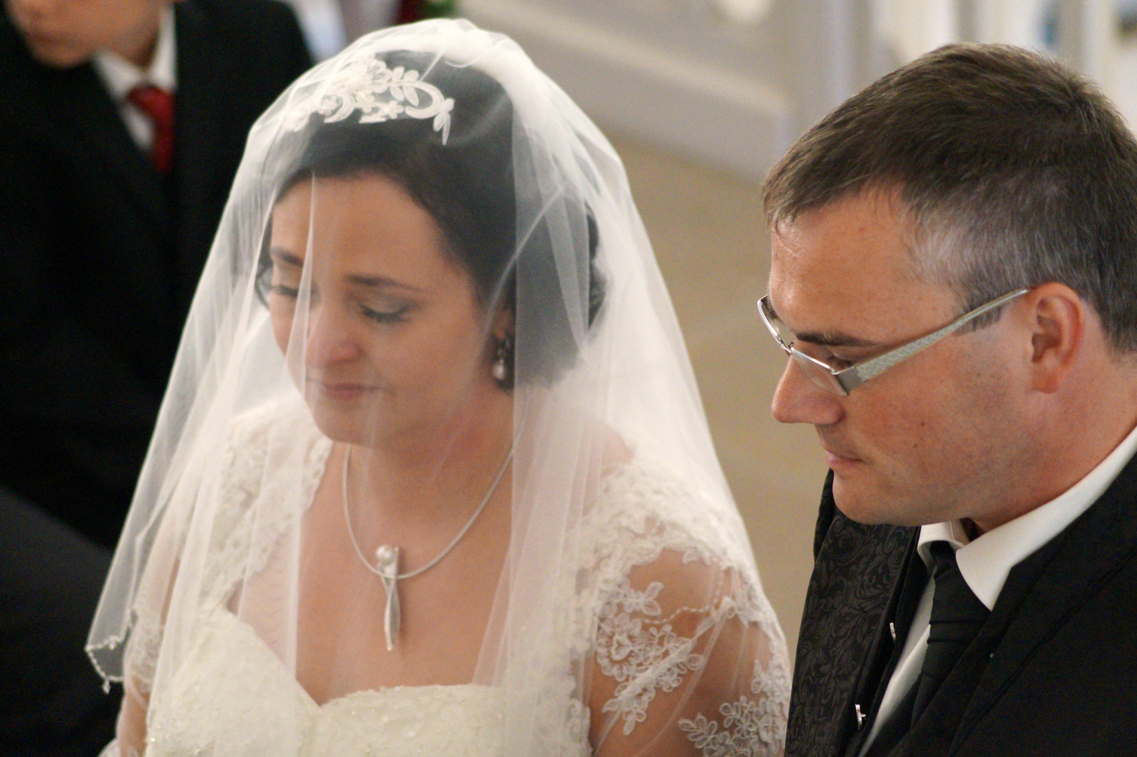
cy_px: 378
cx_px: 568
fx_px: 7103
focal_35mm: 225
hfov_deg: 9.2
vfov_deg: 6.1
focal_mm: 150
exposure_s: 1/160
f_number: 4.5
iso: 3200
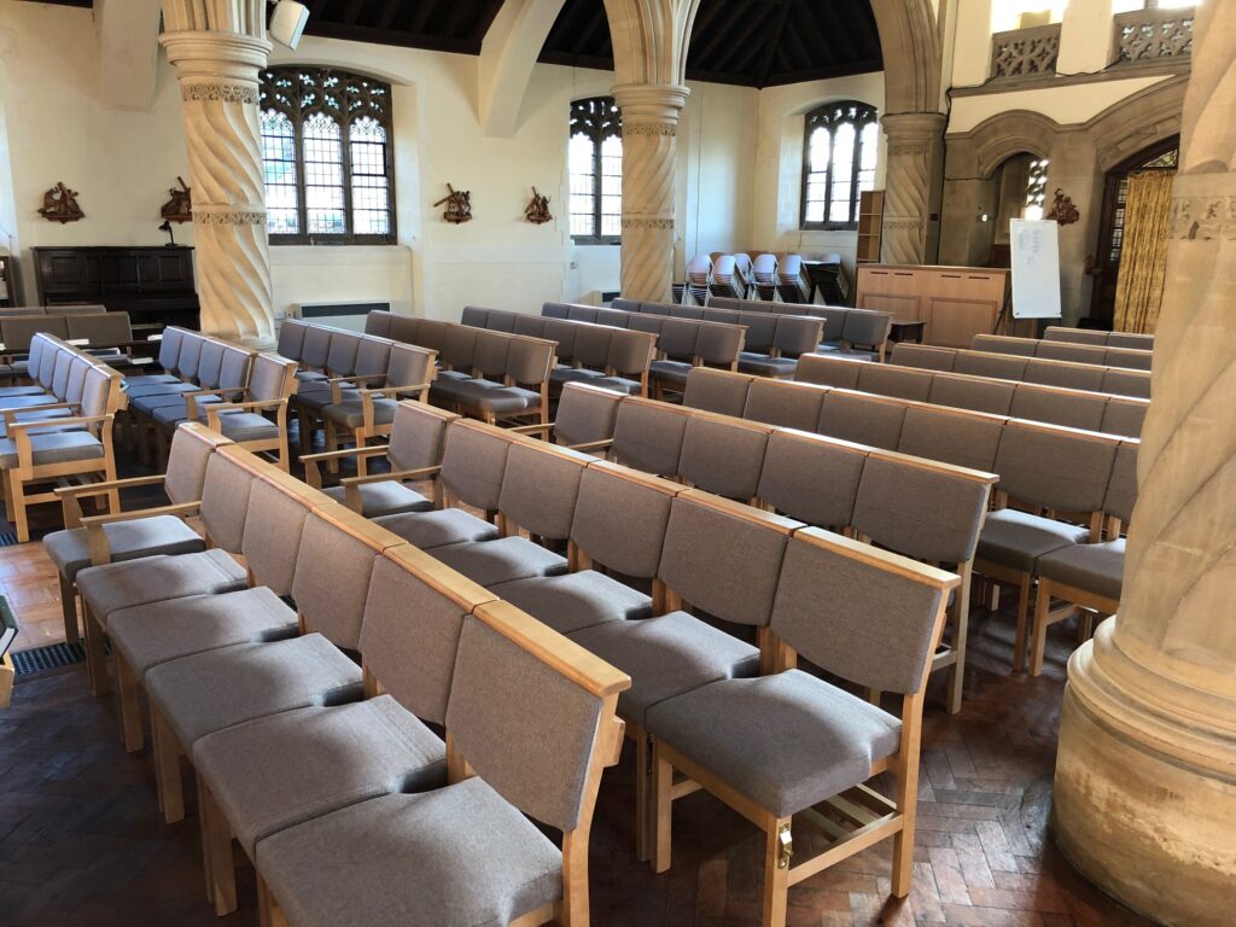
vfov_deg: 48.2
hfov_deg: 61.7
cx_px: 618
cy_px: 464
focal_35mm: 29
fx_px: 1035
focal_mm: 3.99
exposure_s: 1/17
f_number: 1.8
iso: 50
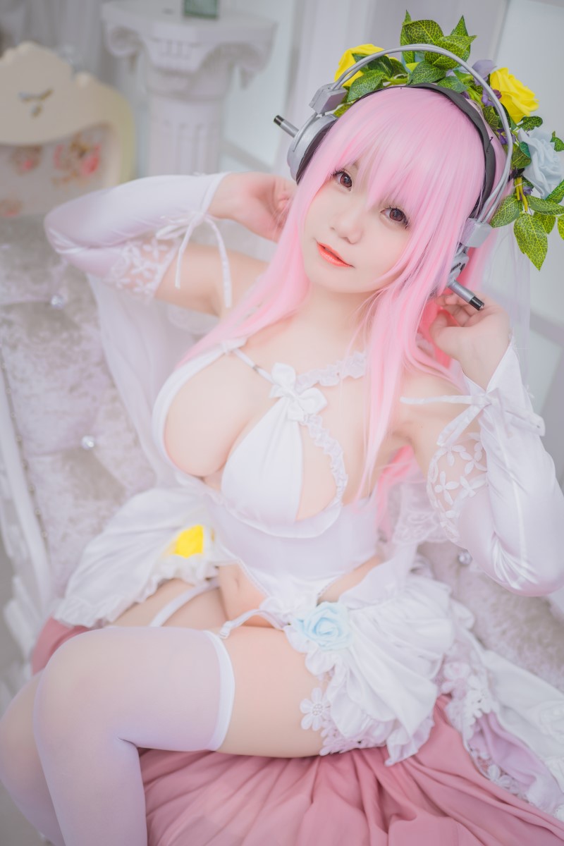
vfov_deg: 54.4
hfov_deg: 37.9
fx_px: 822
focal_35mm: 35
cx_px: 282
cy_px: 423
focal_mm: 35
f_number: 2
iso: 100
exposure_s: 1/125
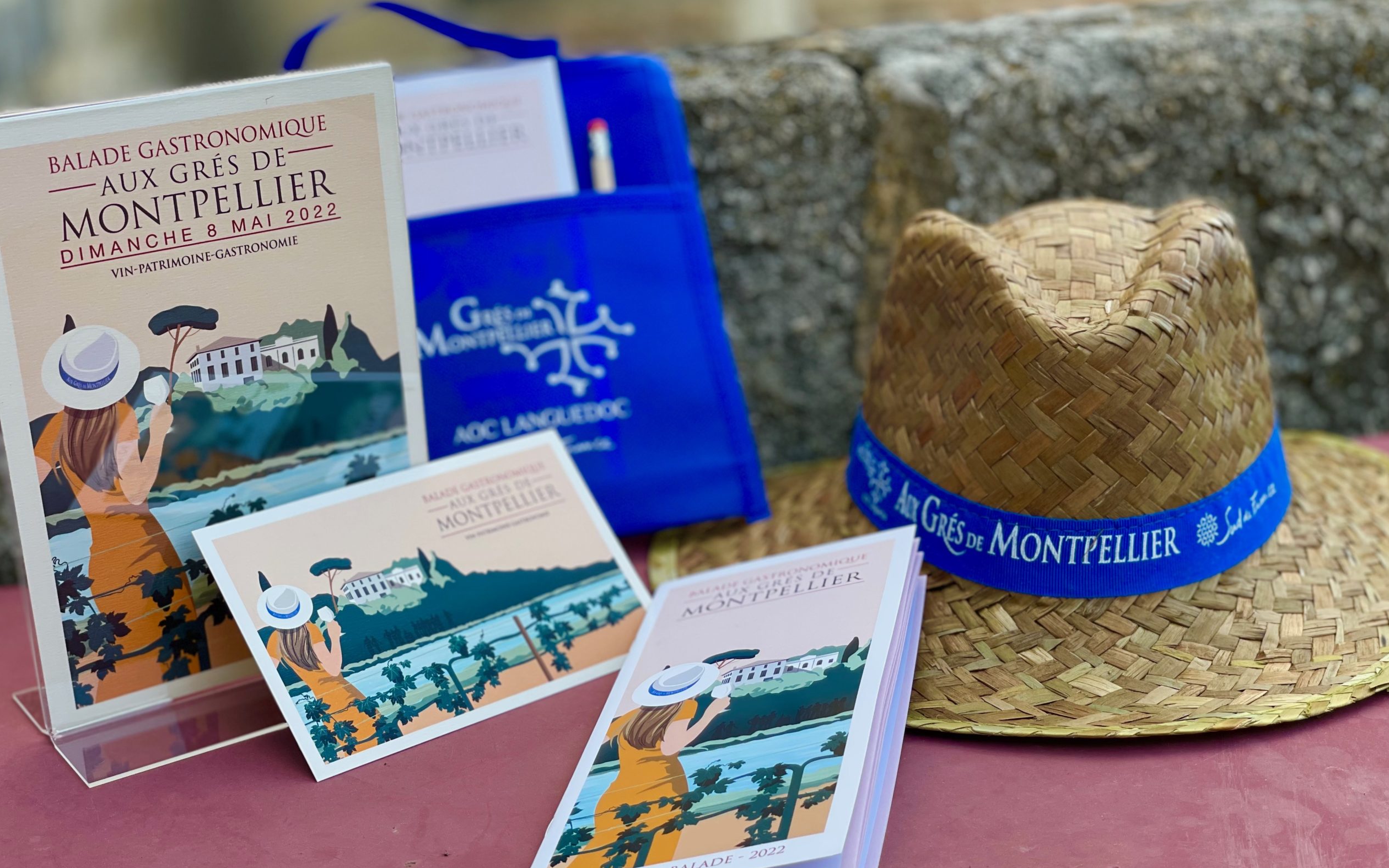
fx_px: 2120
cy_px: 485
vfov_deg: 23.1
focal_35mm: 56
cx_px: 704
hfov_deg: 36.3
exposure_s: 1/266
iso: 32
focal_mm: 6
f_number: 2
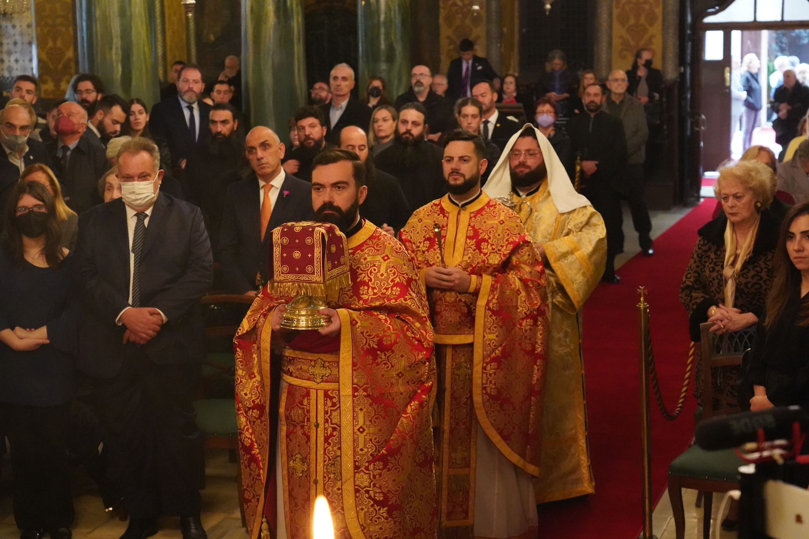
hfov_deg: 31.4
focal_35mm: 64
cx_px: 404
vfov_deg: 21.2
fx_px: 1438
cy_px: 270
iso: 16000
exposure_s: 1/160
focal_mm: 64
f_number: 5.6
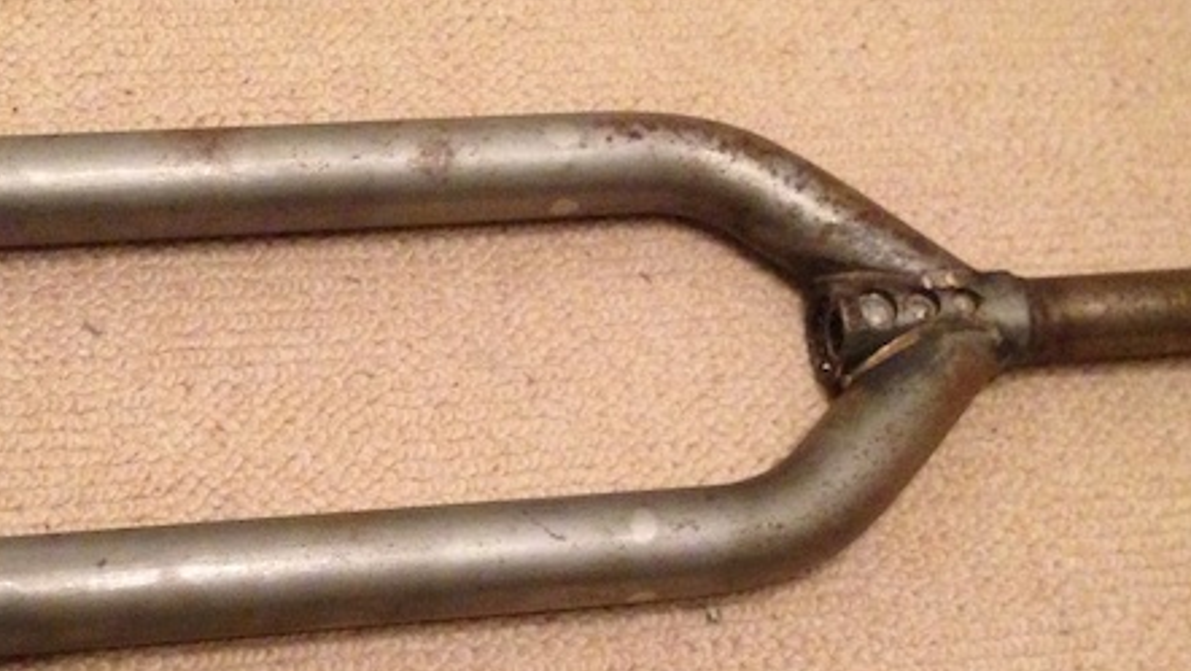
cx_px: 437
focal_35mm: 65
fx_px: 2053
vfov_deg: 18.4
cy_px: 496
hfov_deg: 32.2
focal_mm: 4.12
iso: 500
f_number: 2.4
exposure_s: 1/15
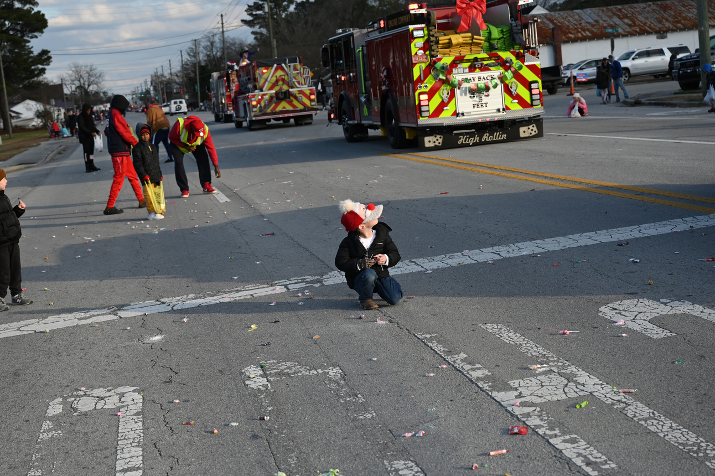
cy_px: 238
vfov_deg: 23.8
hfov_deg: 35.1
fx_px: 1131
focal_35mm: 57
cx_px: 358
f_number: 5
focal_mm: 57
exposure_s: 1/3200
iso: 800
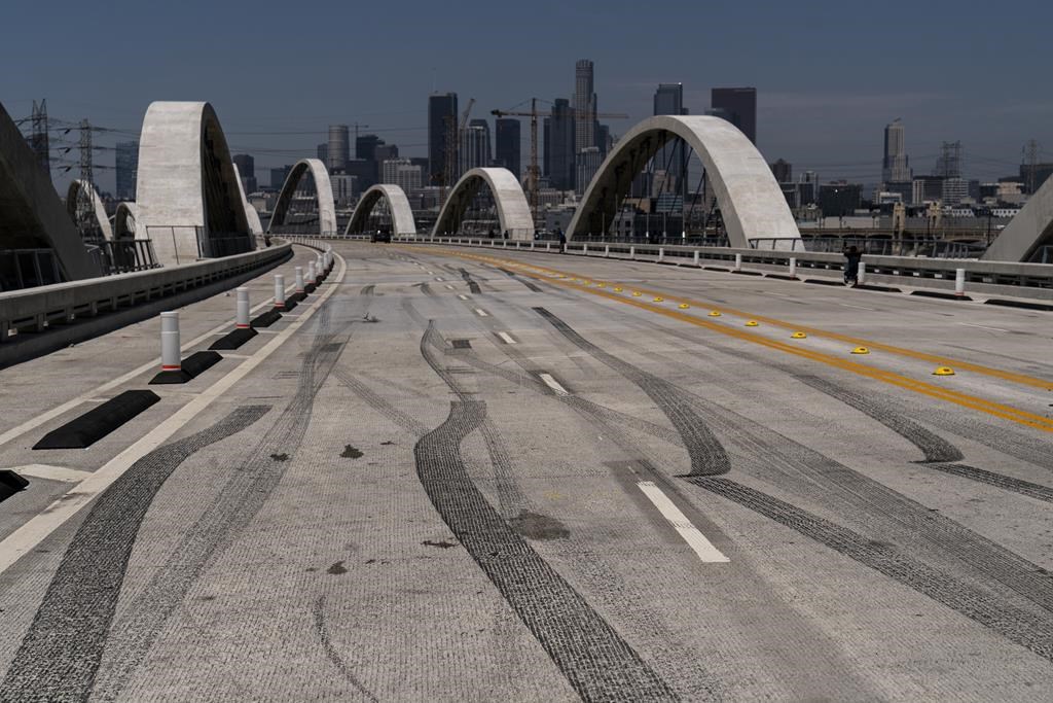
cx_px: 526
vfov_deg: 25.5
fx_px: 1550
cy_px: 352
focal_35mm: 53
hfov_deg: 37.5
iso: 250
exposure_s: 1/4000
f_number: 5.6
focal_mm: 53
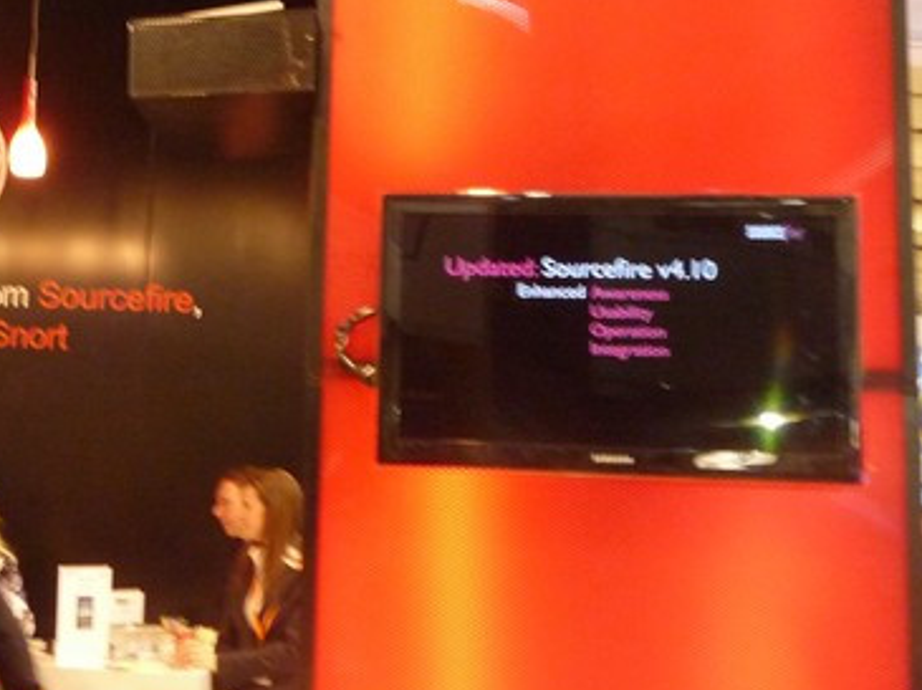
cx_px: 99
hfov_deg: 37.2
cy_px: 332
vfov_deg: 30.2
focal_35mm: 48
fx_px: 1277
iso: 400
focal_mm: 4.4
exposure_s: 1/20
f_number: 2.8
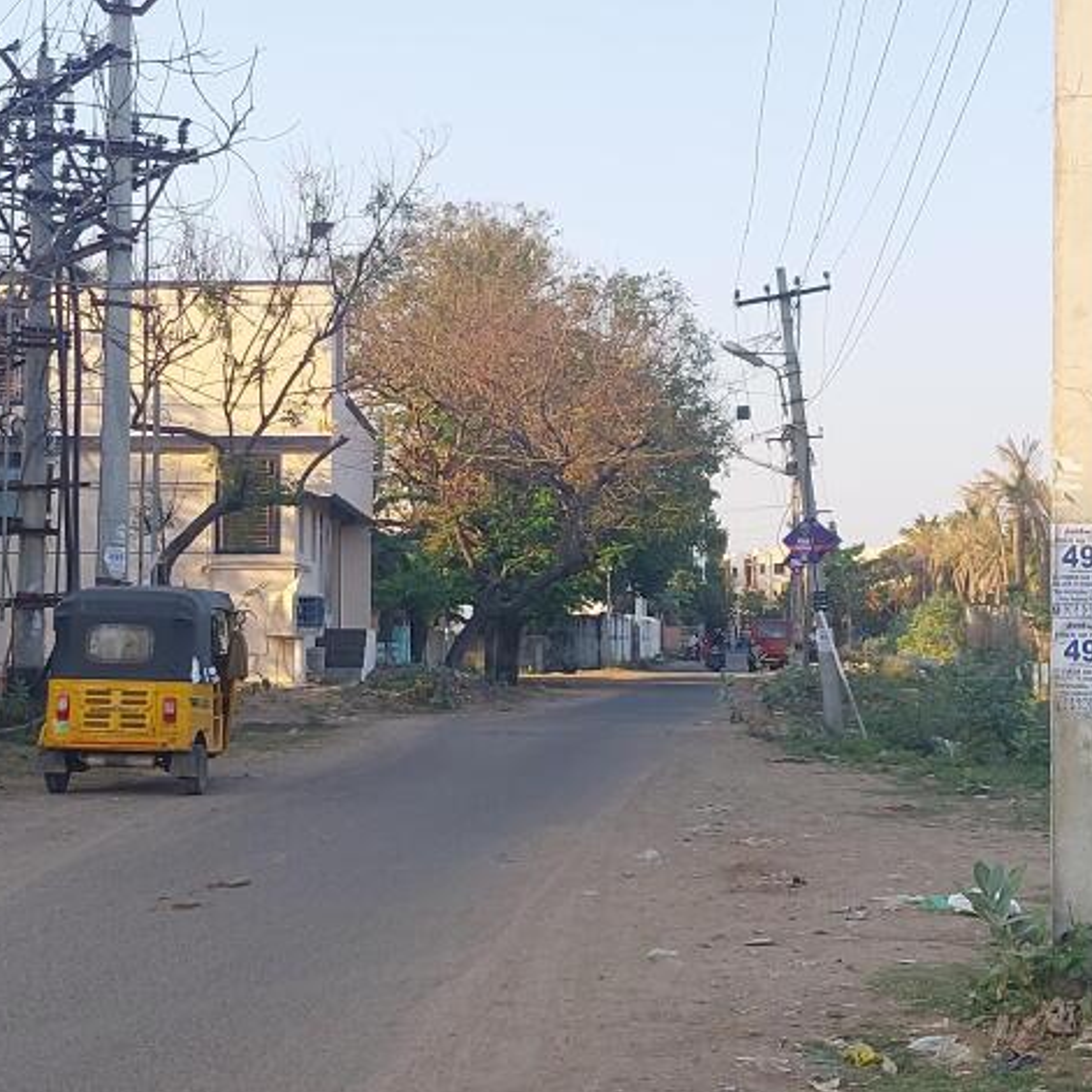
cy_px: 554
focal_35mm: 36
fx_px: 1285
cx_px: 378
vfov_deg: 46.0
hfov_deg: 45.5
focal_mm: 4.6
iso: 20
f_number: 1.8
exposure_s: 1/203
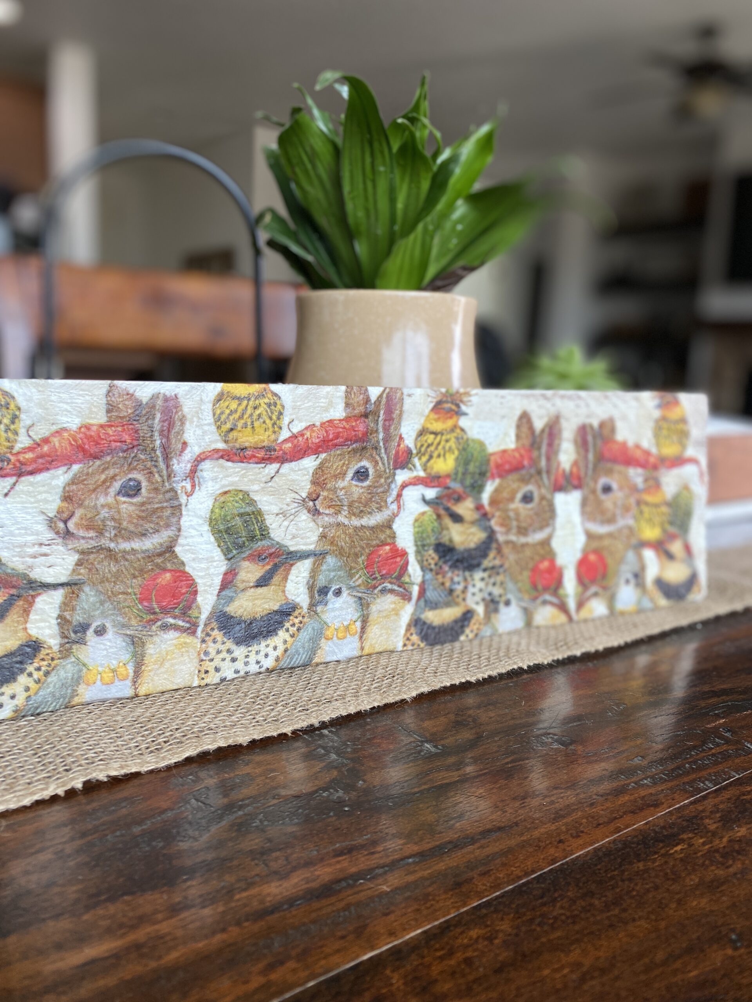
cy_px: 501
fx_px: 753
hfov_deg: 53.1
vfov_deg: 67.3
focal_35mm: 26
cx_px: 376
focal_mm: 4.25
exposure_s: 1/134
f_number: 1.8
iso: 32
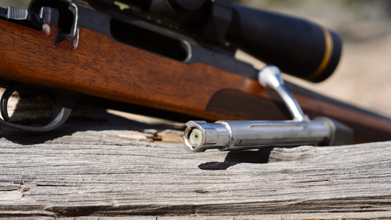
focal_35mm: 58
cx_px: 196
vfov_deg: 20.7
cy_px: 127
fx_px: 601
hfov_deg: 36.0
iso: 160
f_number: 4.5
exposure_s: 1/1000
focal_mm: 55
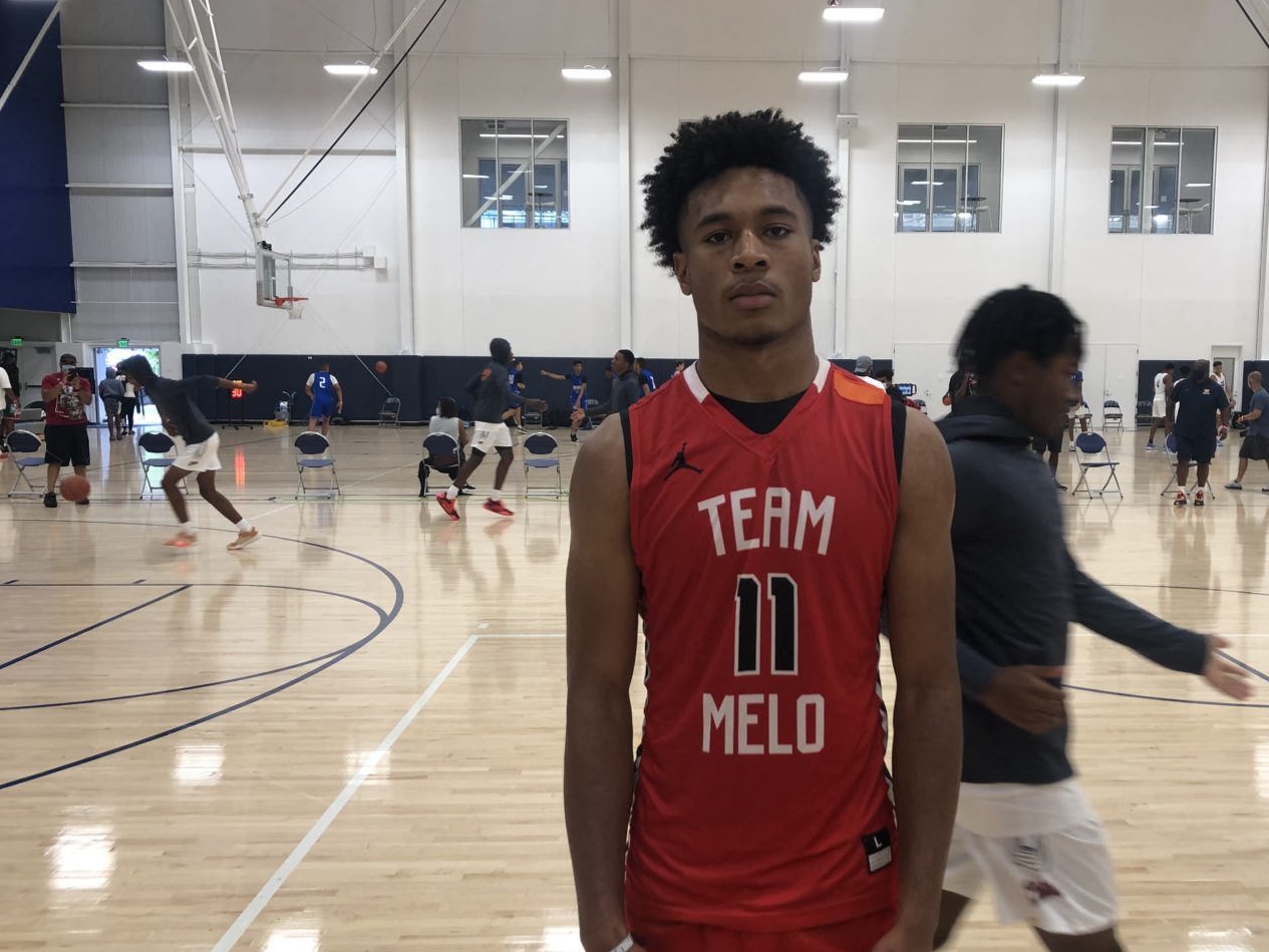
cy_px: 525
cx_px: 739
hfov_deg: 53.7
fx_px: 1247
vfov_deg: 41.7
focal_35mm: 34
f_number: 1.8
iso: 25
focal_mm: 3.99
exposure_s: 1/40
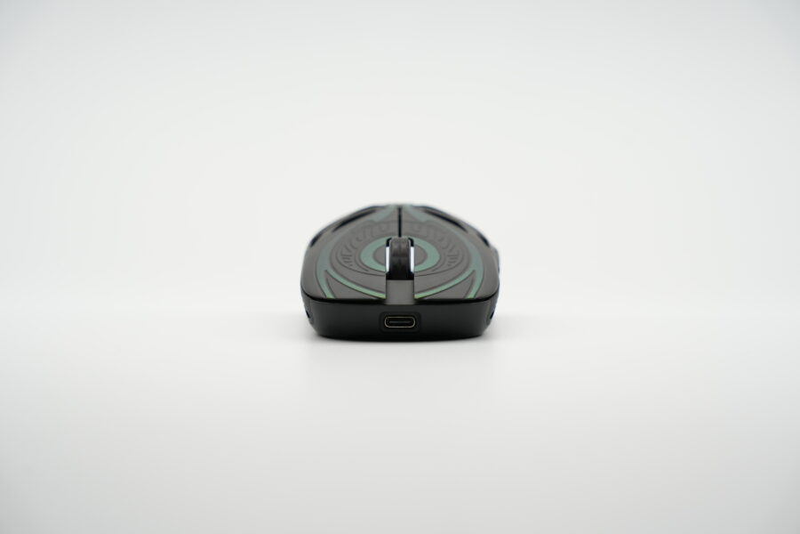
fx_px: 1555
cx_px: 400
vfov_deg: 19.5
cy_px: 267
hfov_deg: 28.8
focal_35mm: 70
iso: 1000
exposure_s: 1/60
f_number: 5
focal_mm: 70
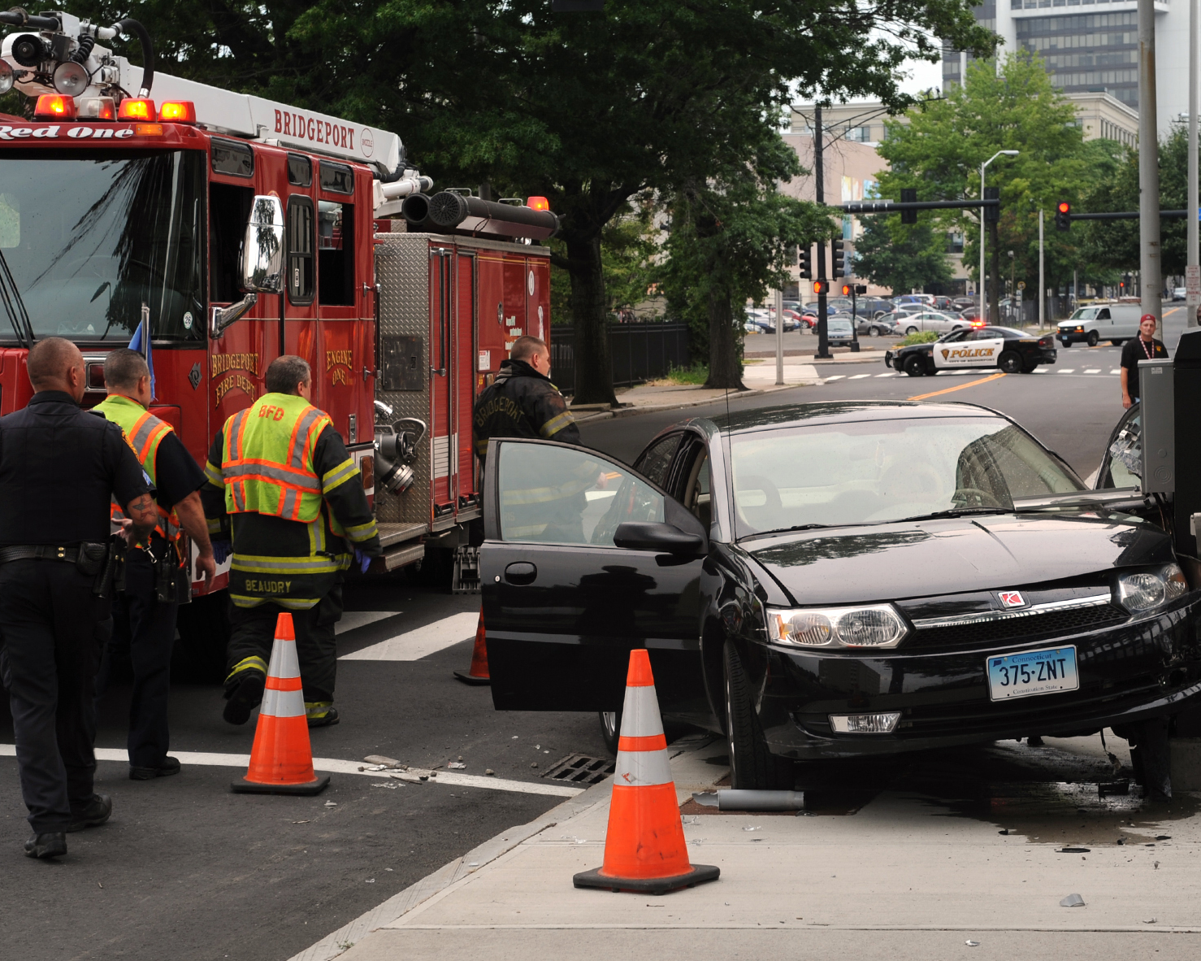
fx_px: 2275
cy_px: 478
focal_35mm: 64
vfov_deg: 23.8
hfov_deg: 29.5
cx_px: 524
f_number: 8
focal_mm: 56
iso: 200
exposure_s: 1/125
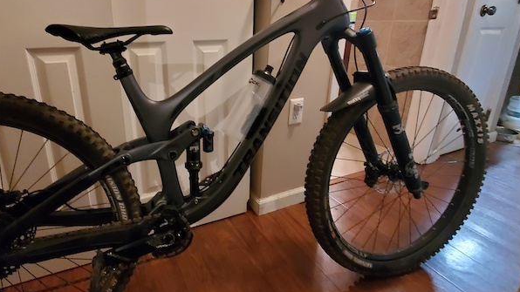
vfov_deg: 57.6
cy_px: 110
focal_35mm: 19
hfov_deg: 88.2
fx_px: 262
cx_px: 203
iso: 1000
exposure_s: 1/14
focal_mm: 1.8
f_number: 2.2
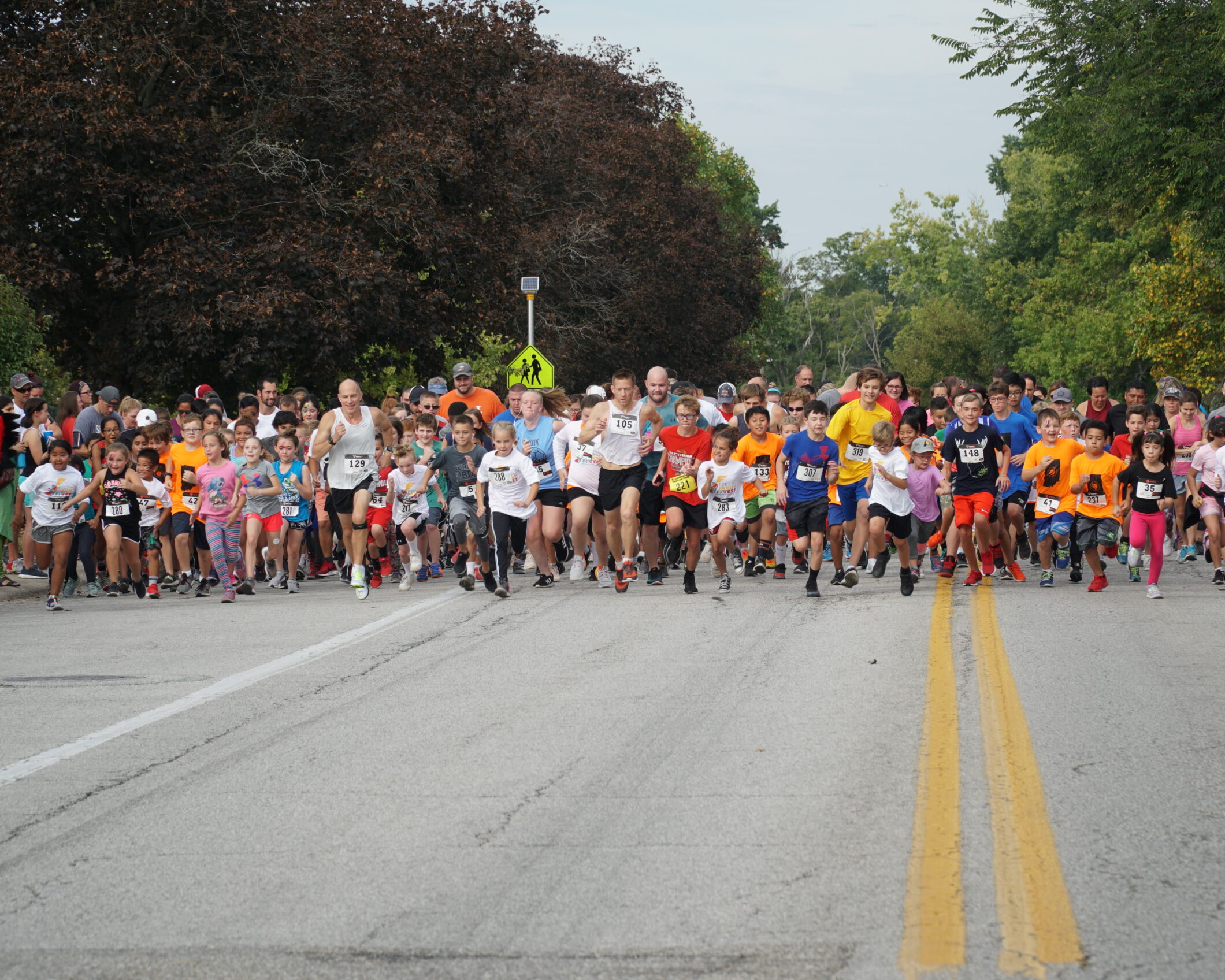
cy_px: 489
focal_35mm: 153
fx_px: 5547
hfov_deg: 12.6
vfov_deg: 10.1
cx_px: 670
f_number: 6.3
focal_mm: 90
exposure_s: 1/200
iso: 100
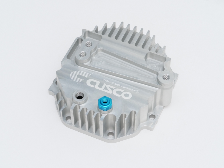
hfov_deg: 18.2
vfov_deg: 13.7
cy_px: 84
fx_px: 699
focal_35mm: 108
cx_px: 112
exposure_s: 1/100
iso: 400
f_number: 8
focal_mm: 54
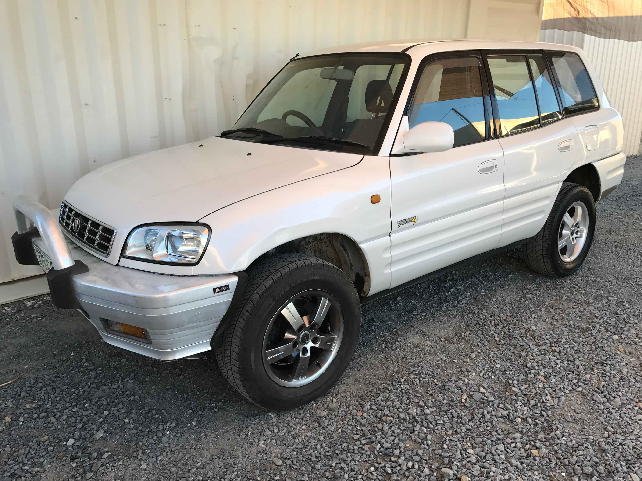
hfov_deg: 63.4
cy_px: 240
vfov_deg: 49.7
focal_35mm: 28
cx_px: 321
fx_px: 519
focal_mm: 3.99
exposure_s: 1/226
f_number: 1.8
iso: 20
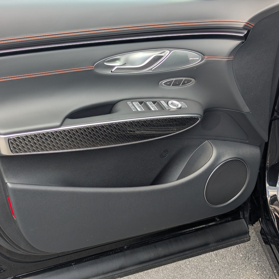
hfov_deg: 30.0
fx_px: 520
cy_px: 139
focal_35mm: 57
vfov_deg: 30.0
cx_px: 120
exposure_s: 1/378
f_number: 1.85
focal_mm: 6.81
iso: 46
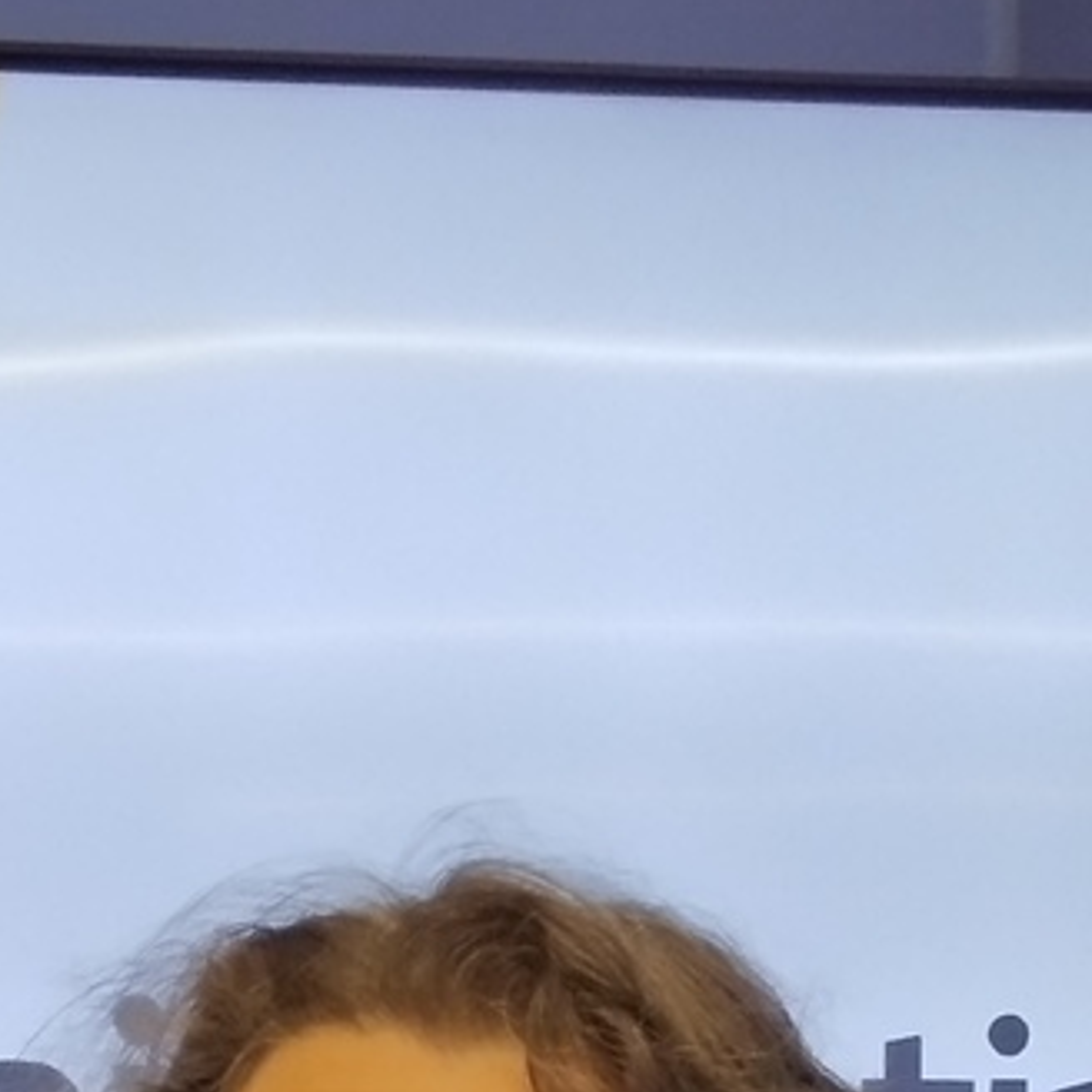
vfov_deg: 14.4
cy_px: 1711
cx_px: 613
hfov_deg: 15.6
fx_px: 3997
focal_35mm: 112
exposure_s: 1/100
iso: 88
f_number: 2
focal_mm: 2.78
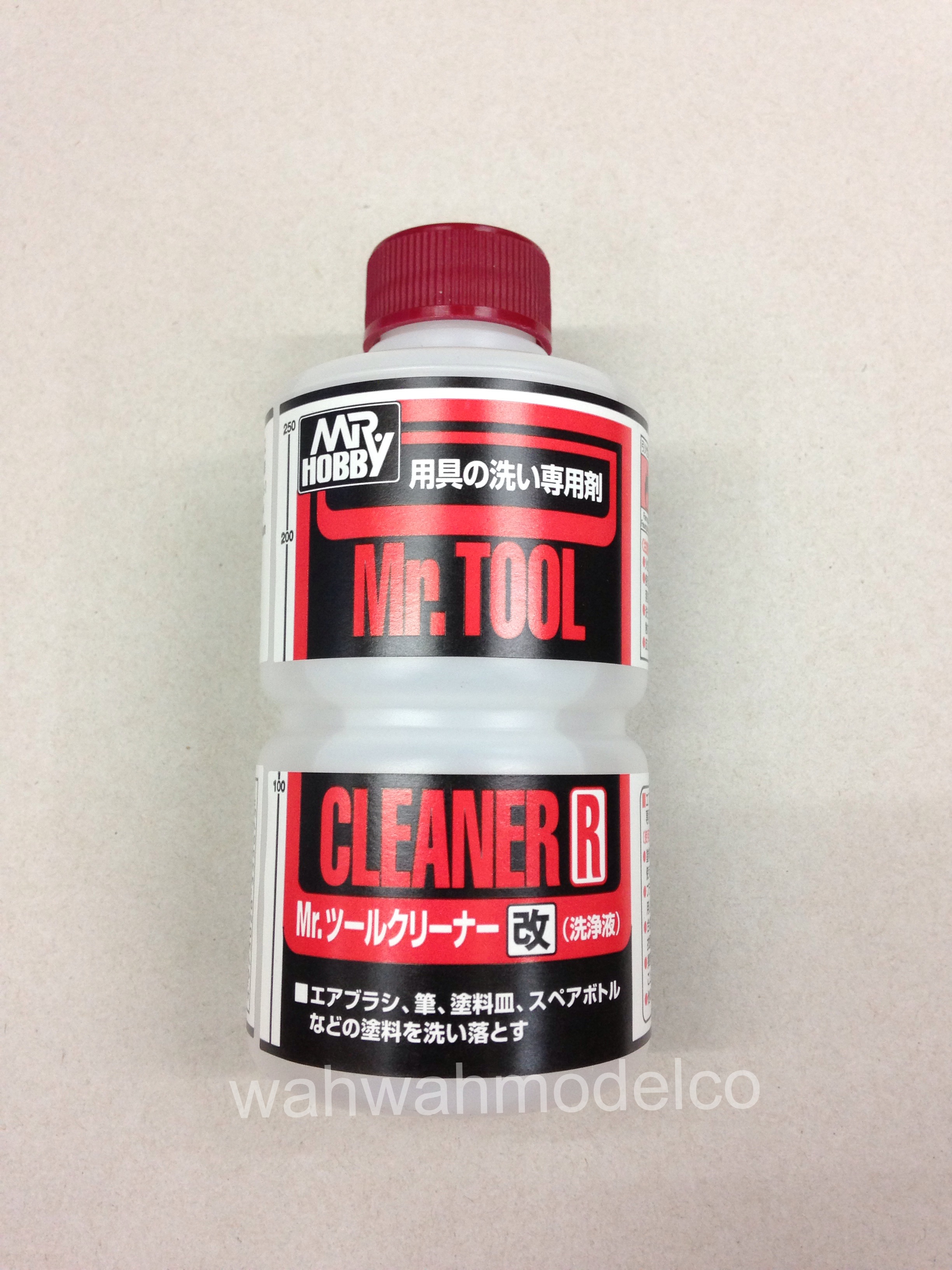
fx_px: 1210
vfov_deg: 55.4
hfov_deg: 42.9
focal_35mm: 33
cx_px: 476
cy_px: 635
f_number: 2.4
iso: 100
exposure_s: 1/20
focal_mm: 4.13
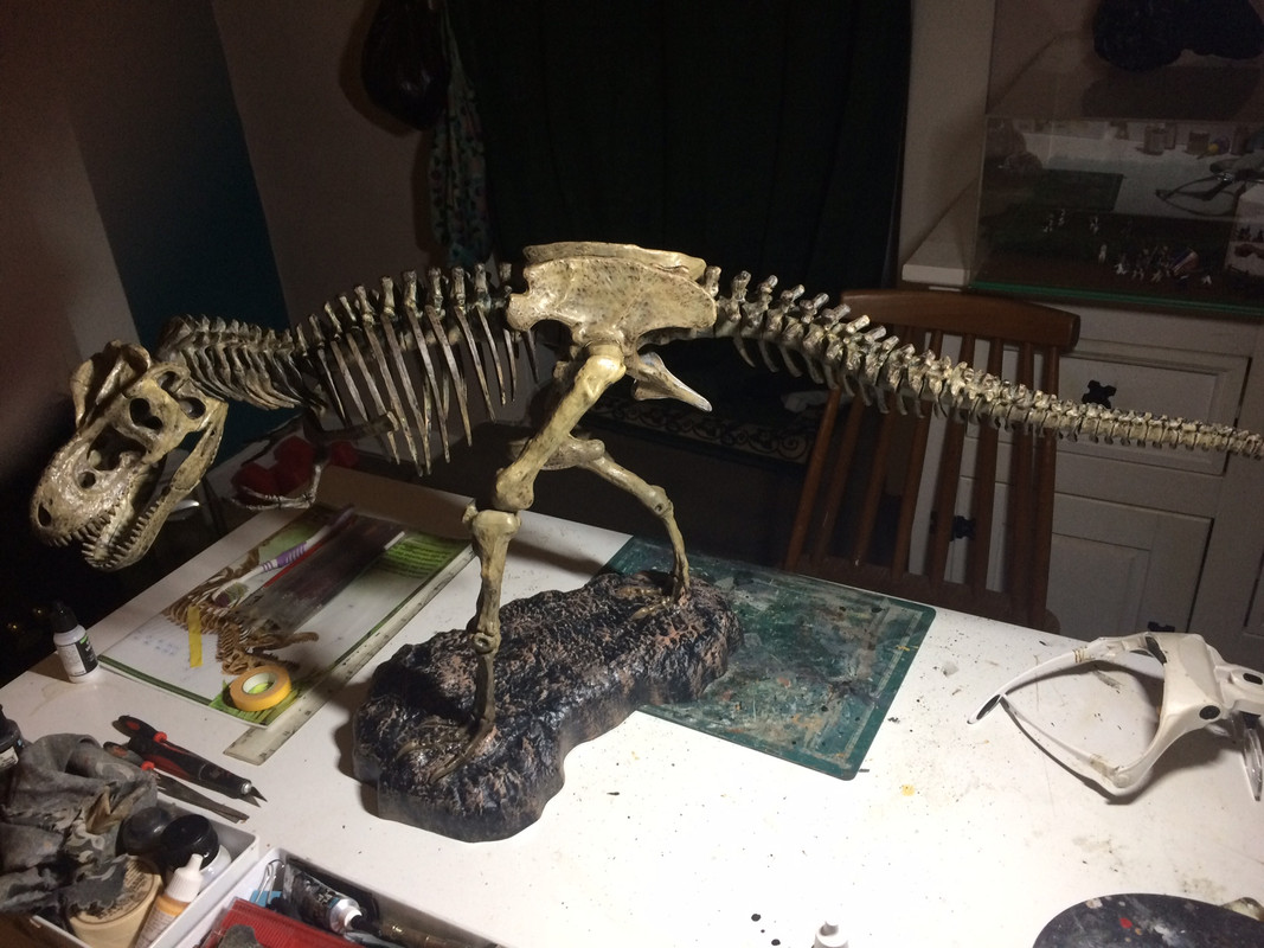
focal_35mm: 29
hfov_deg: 61.7
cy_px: 474
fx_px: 1059
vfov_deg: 48.2
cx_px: 632
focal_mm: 4.15
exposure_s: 1/33
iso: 160
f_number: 2.2
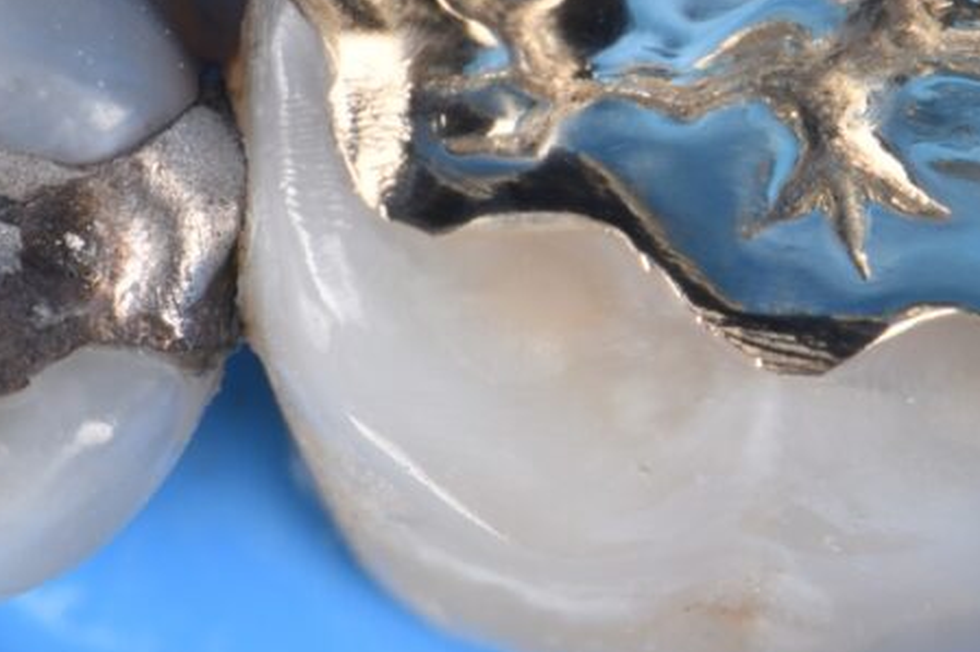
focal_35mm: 358
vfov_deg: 3.8
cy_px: 137
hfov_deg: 5.8
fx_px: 9741
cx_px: 777
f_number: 32
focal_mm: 105
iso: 200
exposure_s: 1/160
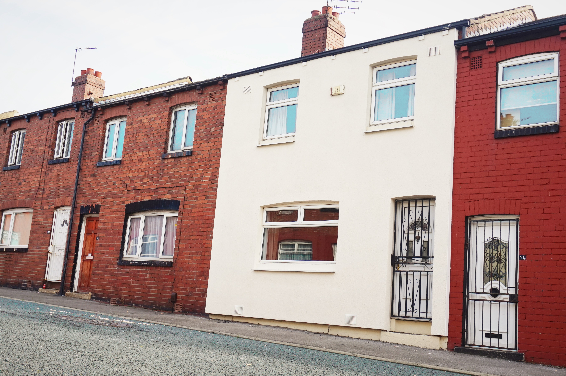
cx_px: 283
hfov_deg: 47.9
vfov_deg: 33.0
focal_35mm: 40
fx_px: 636
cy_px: 188
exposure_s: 1/80
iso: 100
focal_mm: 27
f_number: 10
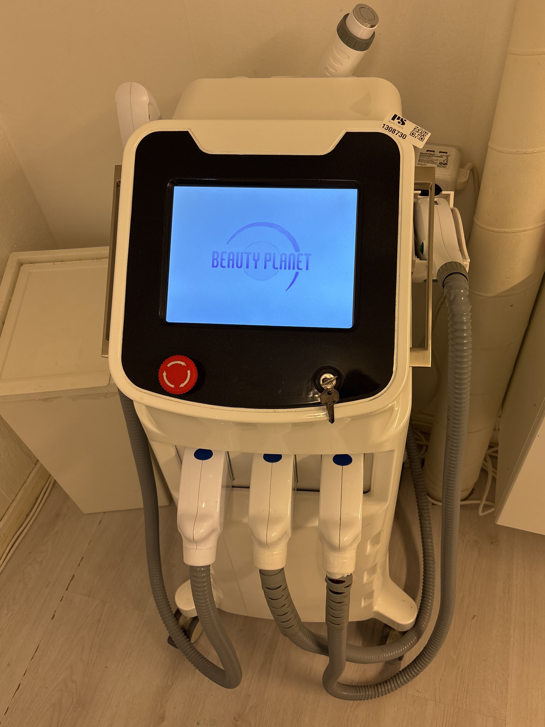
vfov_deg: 61.6
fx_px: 609
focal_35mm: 29
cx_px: 297
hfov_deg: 48.2
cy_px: 335
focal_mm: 5.96
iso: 125
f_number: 1.6
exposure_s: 1/100
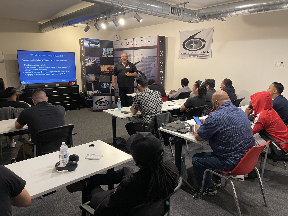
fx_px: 216
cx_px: 144
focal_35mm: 26
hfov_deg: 67.3
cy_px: 108
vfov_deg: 53.1
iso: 320
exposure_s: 1/60
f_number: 1.6
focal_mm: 5.1
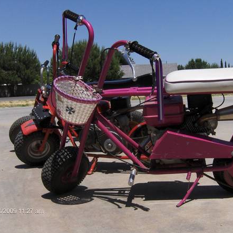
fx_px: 320
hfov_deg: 40.0
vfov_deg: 40.0
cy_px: 118
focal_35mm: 42
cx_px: 125
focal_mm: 7.5
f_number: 5.5
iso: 100
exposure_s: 1/1163
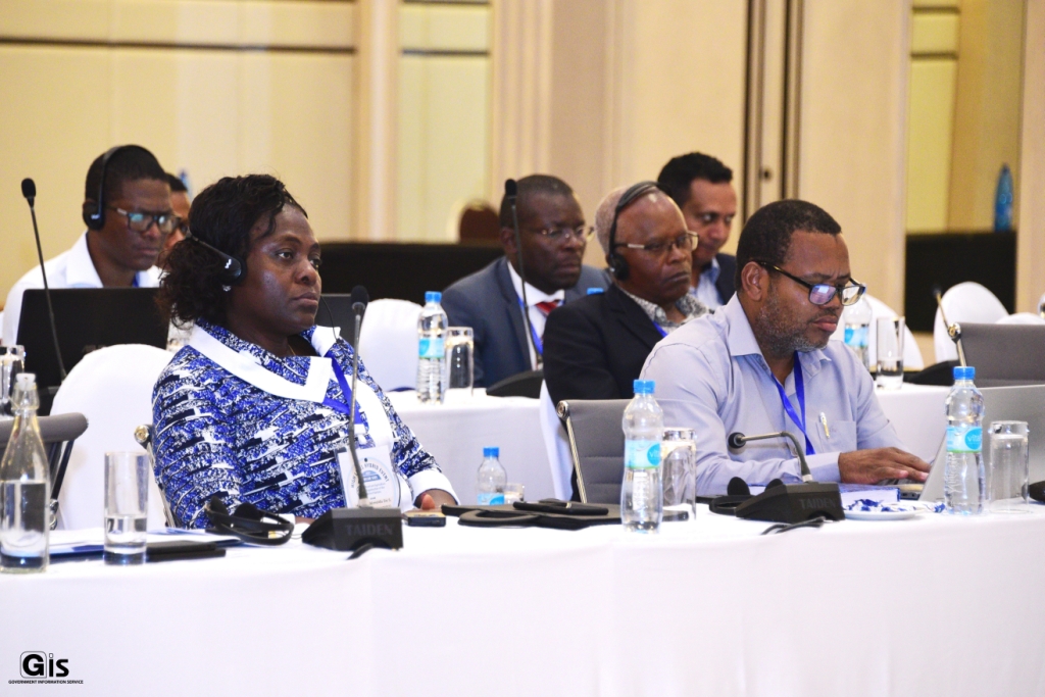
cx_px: 522
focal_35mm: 190
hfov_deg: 10.8
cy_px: 348
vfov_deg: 7.2
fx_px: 5516
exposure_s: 1/100
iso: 4000
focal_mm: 190
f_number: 5.6
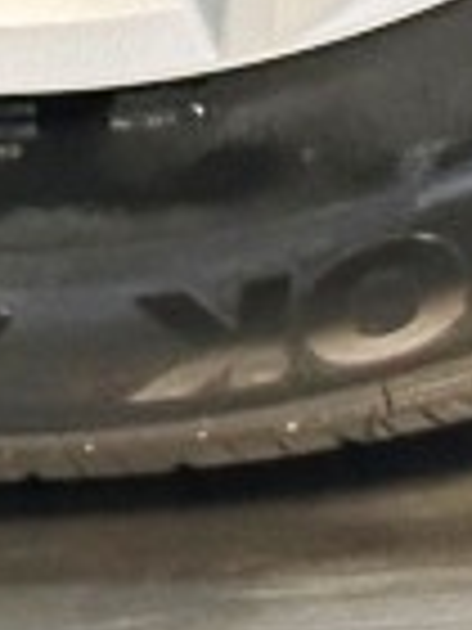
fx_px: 6400
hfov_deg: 4.2
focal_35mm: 352
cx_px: -45
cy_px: -981
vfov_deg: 5.4
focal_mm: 6.86
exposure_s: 1/40
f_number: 1.78
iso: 500
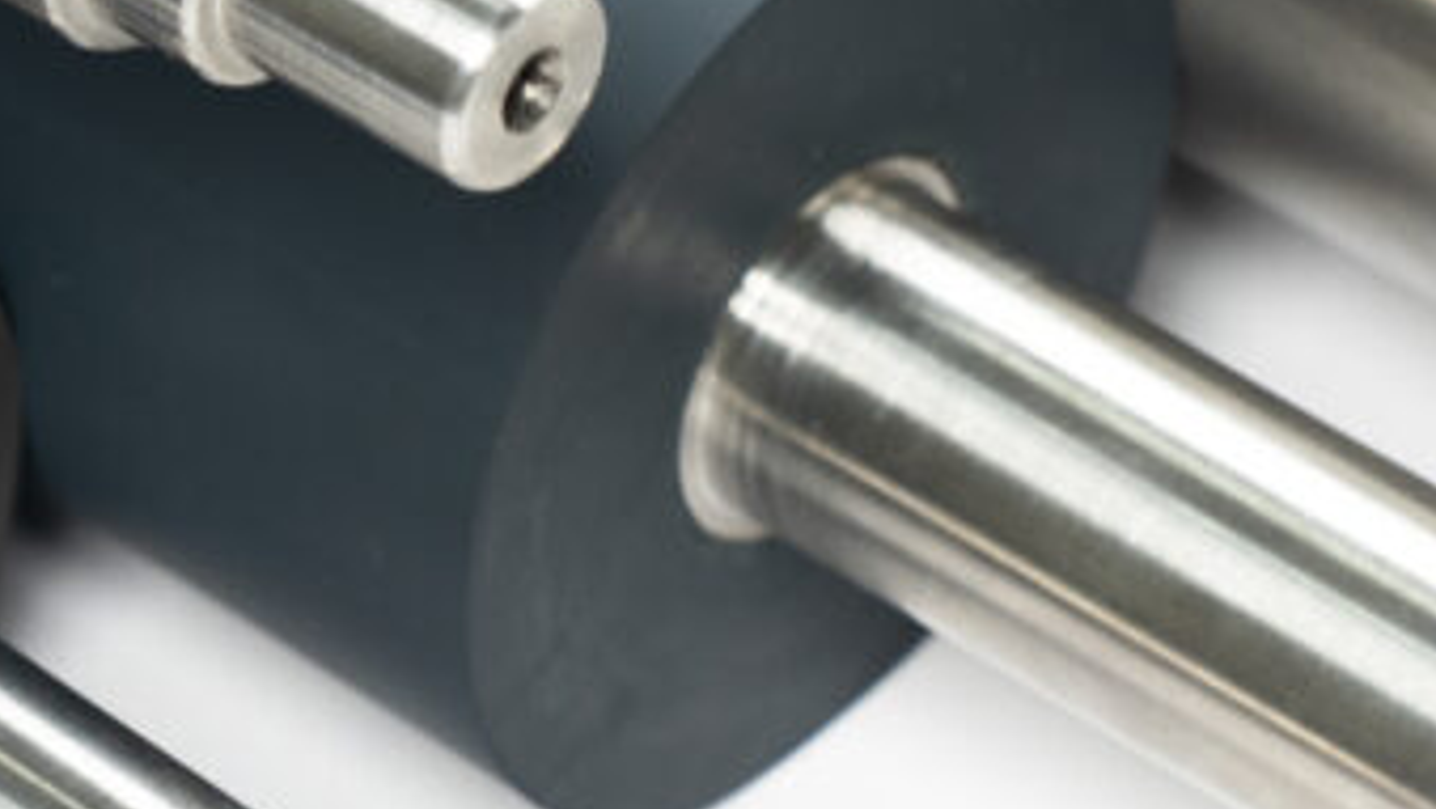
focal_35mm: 356
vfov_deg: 3.4
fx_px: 13561
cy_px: 178
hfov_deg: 6.0
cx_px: -220
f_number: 5
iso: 320
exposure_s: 1/60
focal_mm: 75
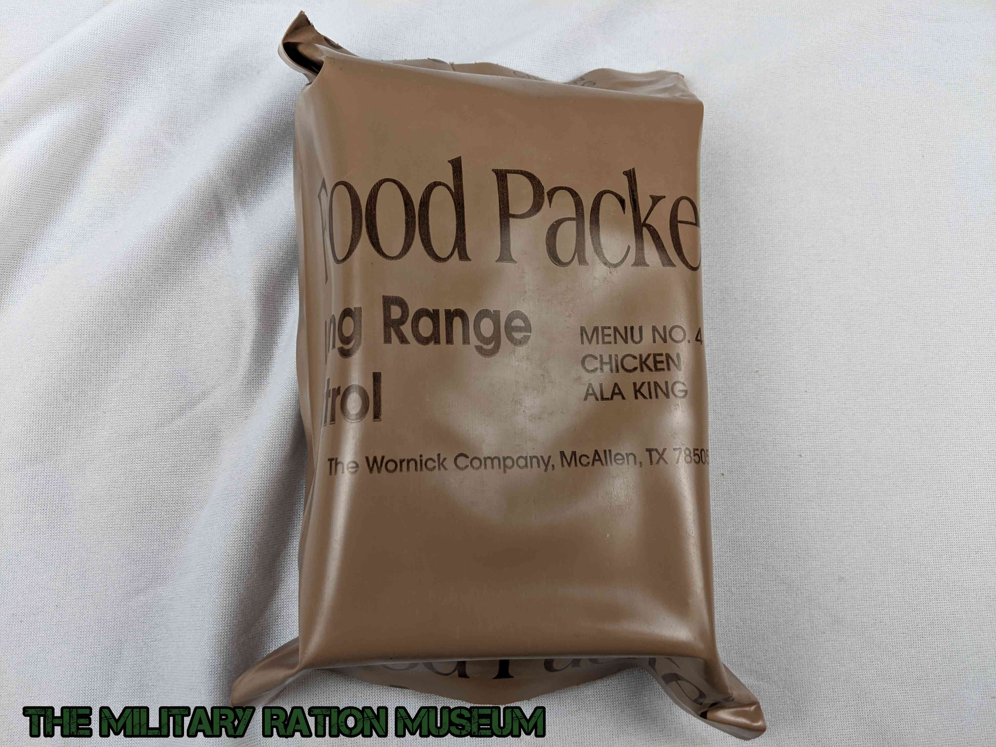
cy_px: 374
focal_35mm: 27
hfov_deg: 65.3
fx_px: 777
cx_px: 498
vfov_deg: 51.4
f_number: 1.8
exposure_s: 1/125
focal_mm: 4.44
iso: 79
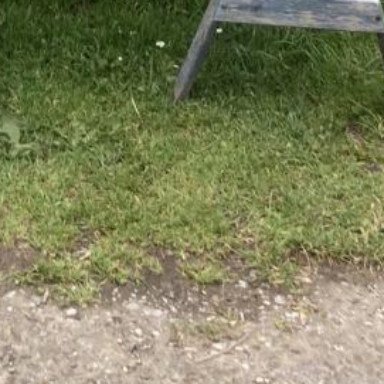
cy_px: -500
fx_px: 1694
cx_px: -208
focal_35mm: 135
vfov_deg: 11.1
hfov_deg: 12.3
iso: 20
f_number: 1.8
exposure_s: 1/649
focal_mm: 3.99
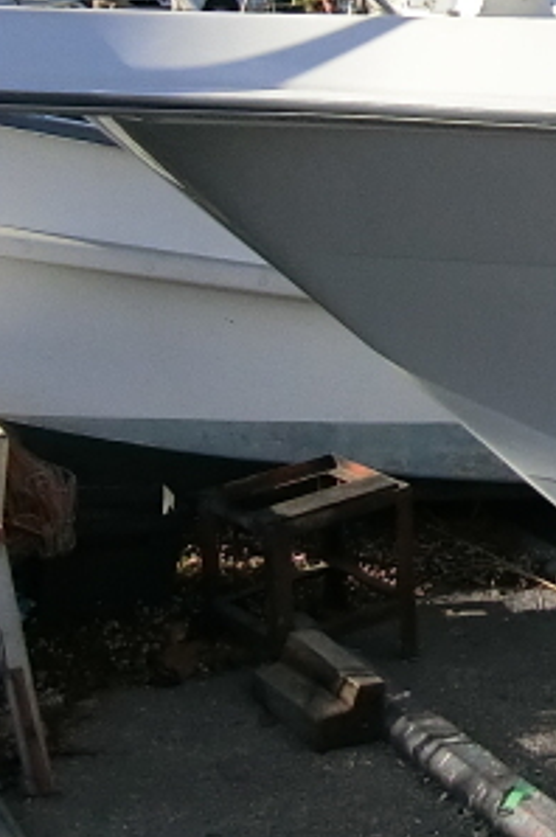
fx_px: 1579
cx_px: 856
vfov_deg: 28.6
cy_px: 87
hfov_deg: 17.7
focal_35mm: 68
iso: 320
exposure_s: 1/1000
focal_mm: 4.06
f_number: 6.9
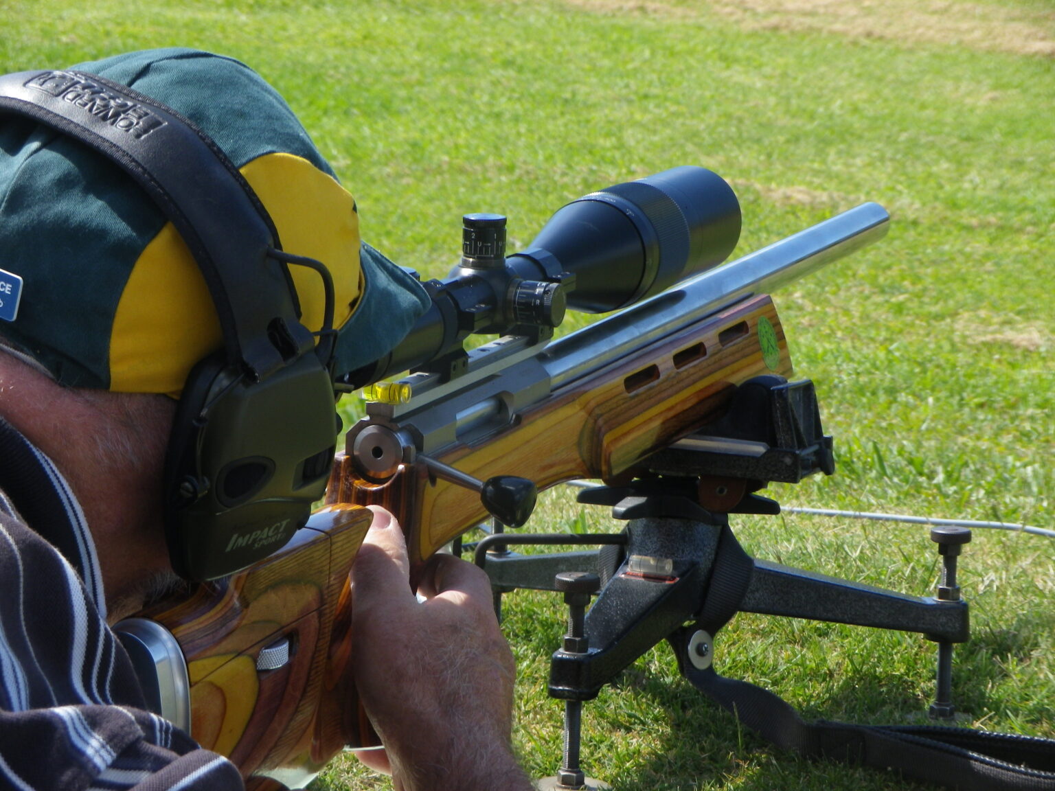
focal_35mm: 107
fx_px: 3261
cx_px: 528
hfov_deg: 18.4
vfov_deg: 13.8
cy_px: 396
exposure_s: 1/200
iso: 80
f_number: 5.1
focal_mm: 19.1
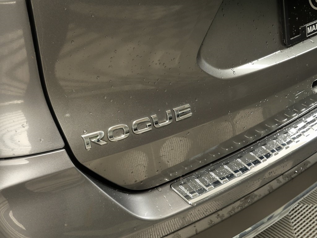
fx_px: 421
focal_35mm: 46
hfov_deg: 41.2
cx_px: 158
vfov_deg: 31.5
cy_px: 119
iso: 400
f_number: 4.5
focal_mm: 23
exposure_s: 1/200
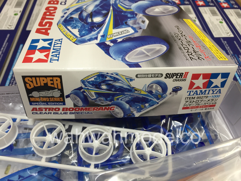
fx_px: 202
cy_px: 90
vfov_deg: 48.2
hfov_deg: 61.7
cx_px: 120
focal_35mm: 29
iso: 100
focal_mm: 4.15
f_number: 2.2
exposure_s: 1/33
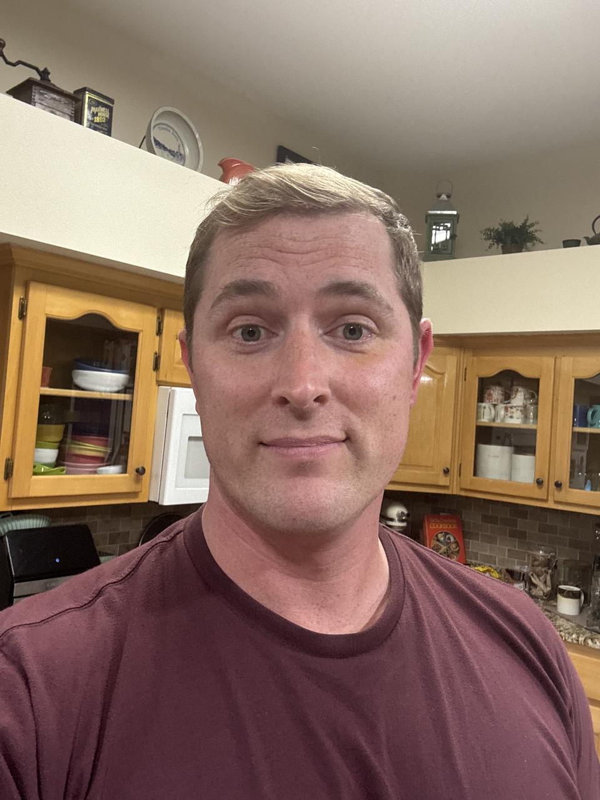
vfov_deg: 60.0
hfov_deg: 46.8
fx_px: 693
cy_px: 400
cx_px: 300
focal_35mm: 30
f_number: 1.9
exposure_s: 1/60
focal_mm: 2.69
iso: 160
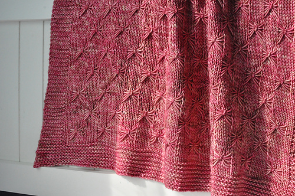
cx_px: 148
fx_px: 430
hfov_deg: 37.9
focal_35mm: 52
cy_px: 98
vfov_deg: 25.7
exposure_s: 1/640
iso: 3200
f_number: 13
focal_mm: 35
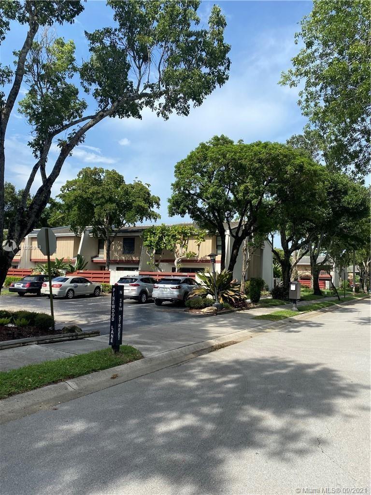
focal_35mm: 26
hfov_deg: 53.1
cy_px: 248
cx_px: 186
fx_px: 372
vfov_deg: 67.3
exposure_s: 1/1996
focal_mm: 4.25
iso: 32
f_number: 1.8
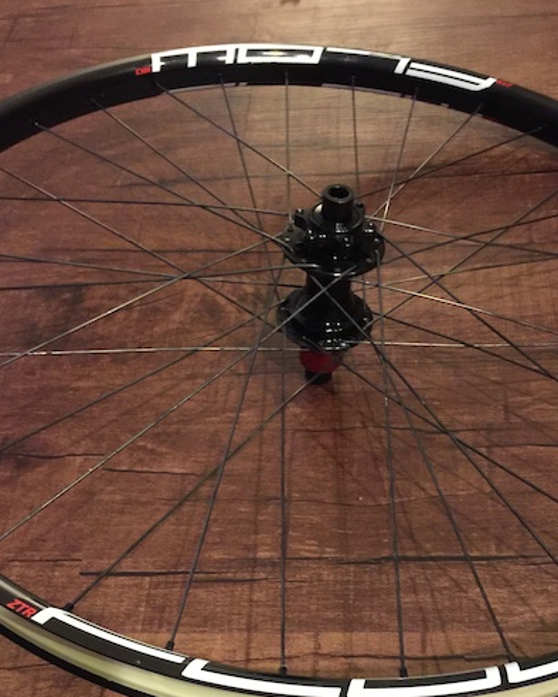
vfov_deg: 39.9
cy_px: 458
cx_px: 303
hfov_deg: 32.7
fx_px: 949
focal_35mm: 46
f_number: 2.2
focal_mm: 4.15
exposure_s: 1/4
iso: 125
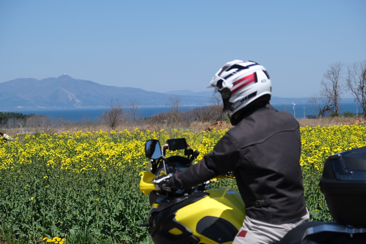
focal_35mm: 83
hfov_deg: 24.5
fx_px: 844
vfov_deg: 16.5
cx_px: 183
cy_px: 122
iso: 160
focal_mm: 55
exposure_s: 1/800
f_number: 5.6
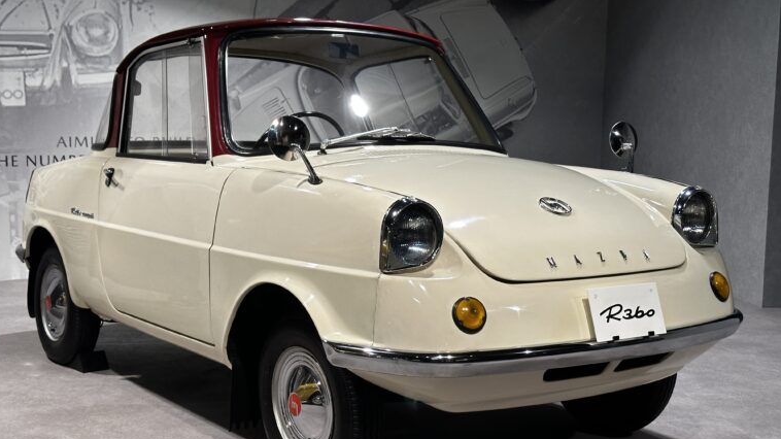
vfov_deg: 22.6
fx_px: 1097
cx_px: 386
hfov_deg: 39.2
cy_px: 246
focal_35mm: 53
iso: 100
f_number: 1.78
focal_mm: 6.86
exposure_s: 1/60
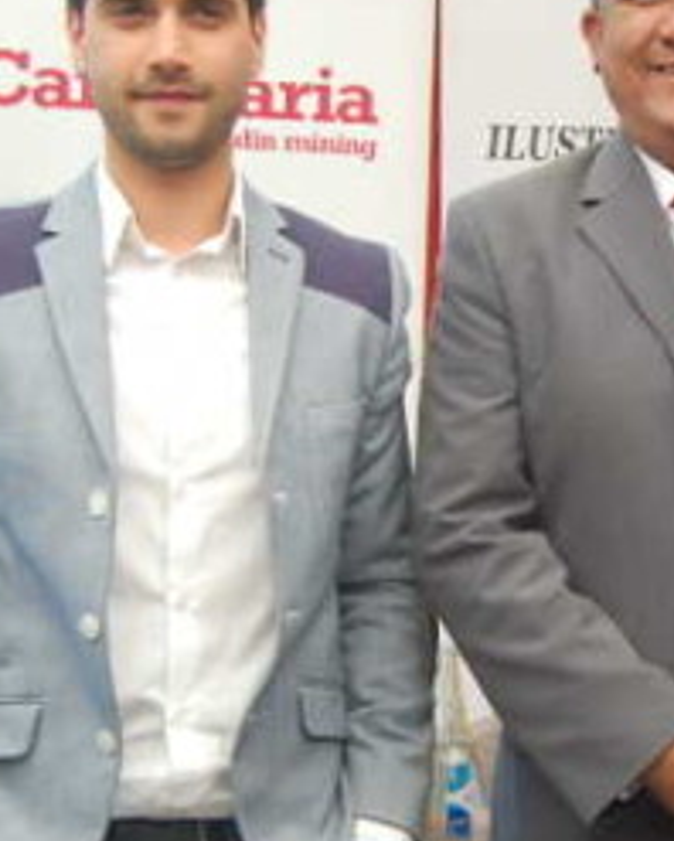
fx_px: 2540
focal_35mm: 102
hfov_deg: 14.5
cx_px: 871
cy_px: 512
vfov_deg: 18.8
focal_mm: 26
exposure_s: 1/125
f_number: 5.6
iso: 320
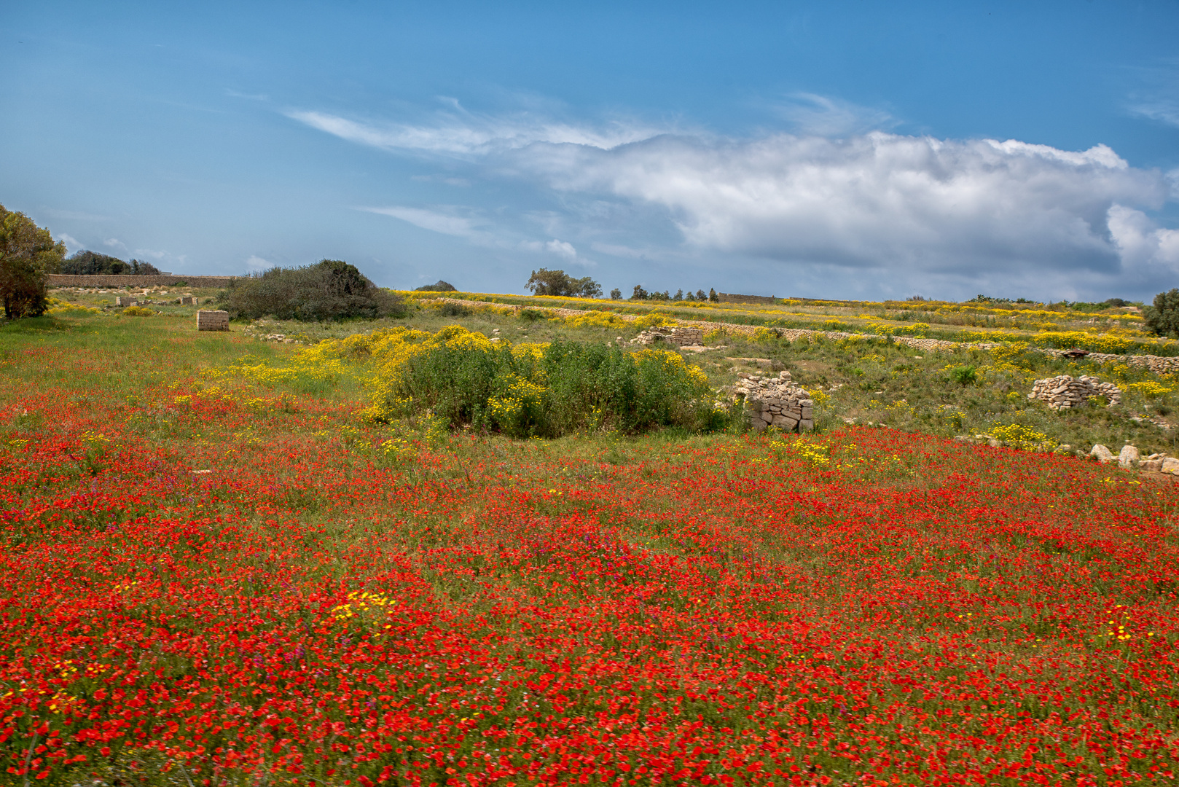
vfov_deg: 38.9
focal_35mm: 34
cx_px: 590
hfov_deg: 55.8
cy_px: 394
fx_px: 1114
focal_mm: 34
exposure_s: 1/400
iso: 80
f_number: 10
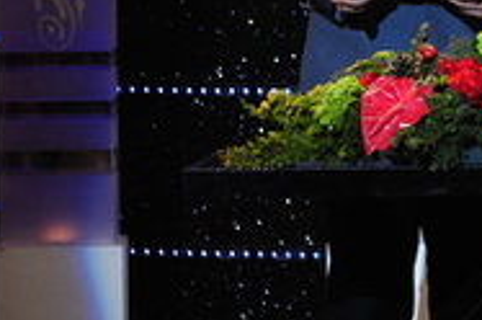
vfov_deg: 1.4
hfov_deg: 2.2
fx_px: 12631
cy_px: -41
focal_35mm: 945
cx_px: 745
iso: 1600
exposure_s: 1/250
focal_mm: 300
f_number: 5
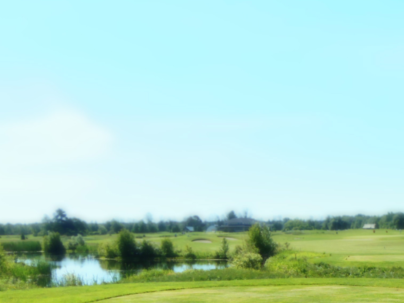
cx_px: 384
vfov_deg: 20.1
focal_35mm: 68
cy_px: 377
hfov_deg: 27.3
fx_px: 794
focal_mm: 4.3
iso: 64
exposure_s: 1/800
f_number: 2.9
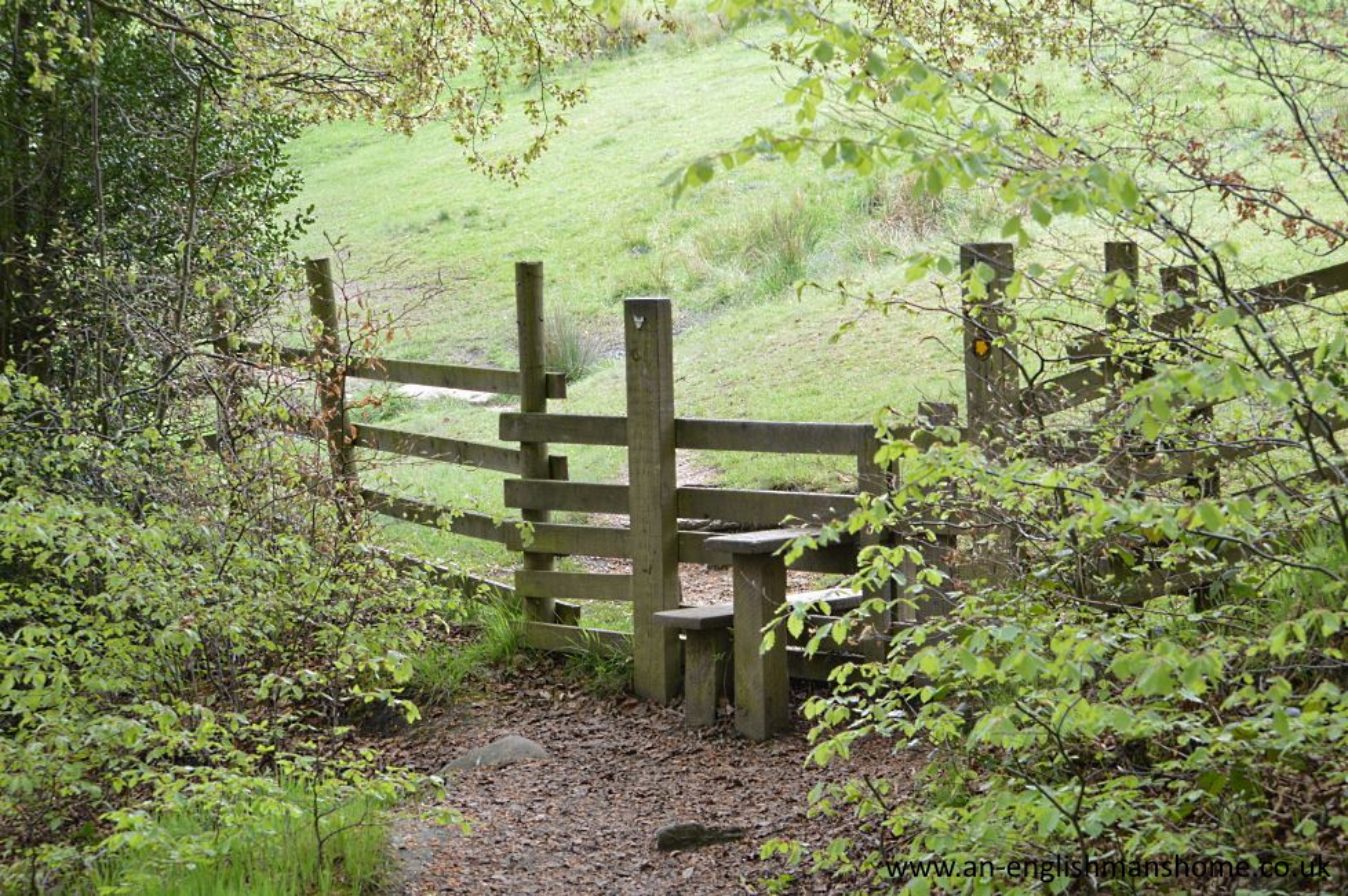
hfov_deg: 24.6
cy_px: 448
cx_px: 674
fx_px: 3086
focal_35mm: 82
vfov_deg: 16.5
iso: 400
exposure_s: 1/125
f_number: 8
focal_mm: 55
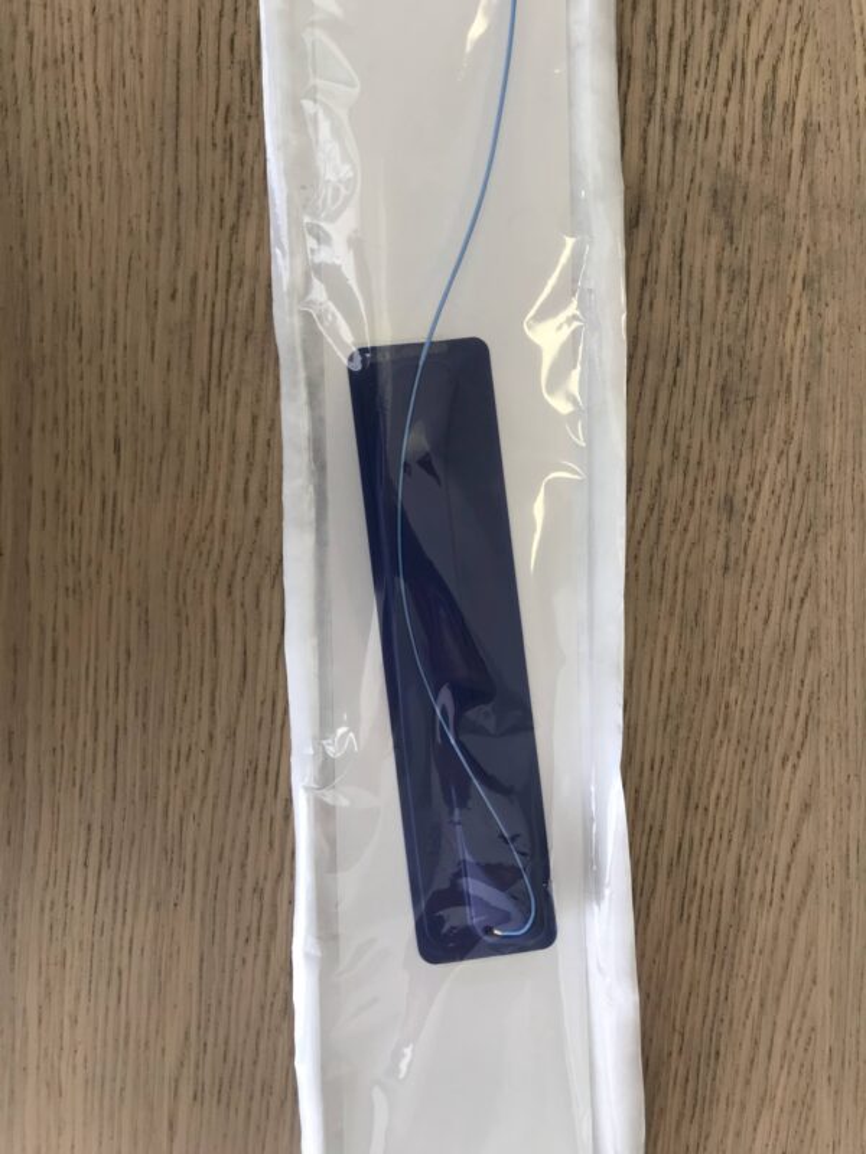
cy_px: 577
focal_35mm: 28
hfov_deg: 49.7
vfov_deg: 63.4
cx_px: 433
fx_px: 934
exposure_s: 1/60
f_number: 1.8
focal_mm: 3.99
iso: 25
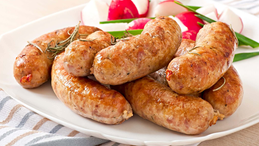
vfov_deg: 7.3
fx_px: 1137
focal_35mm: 166
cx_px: 129
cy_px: 61
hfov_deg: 13.0
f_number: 11
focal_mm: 105
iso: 100
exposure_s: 1/200
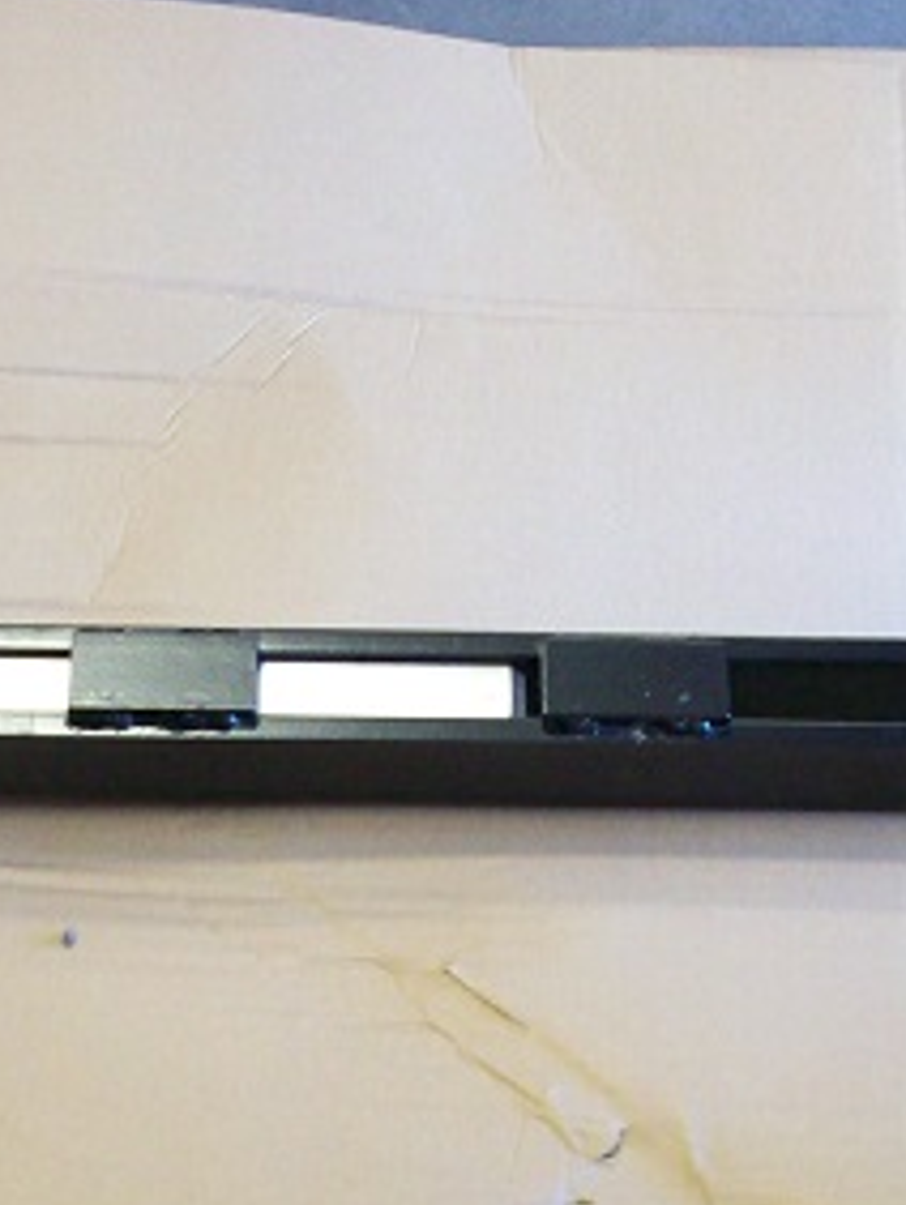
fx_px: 2962
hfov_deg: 17.4
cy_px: 820
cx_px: 410
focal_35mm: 85
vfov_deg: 22.9
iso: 160
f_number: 2.8
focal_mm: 6.2
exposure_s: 1/19.4
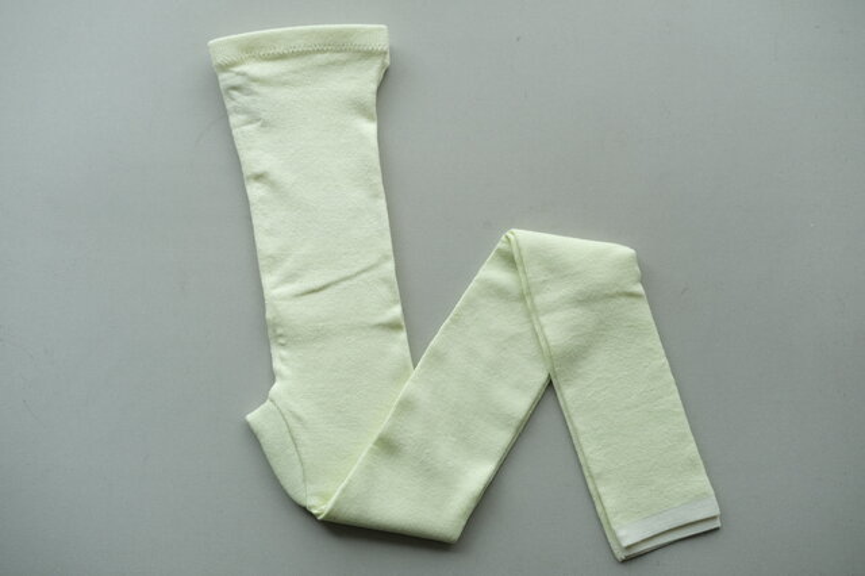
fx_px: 1273
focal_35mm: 53
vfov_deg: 25.5
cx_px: 432
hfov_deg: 37.5
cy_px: 288
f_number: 3.6
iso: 800
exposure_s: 1/1250
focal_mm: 35
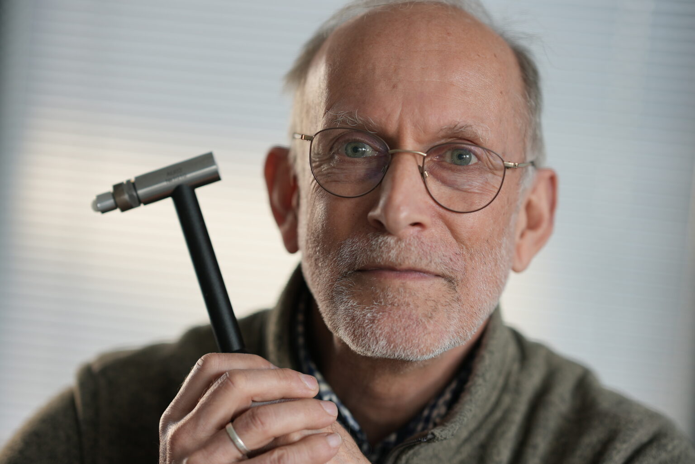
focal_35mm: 85
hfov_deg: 23.9
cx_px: 348
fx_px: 1642
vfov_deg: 16.1
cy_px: 232
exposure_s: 1/100
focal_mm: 85
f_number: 1.8
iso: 200
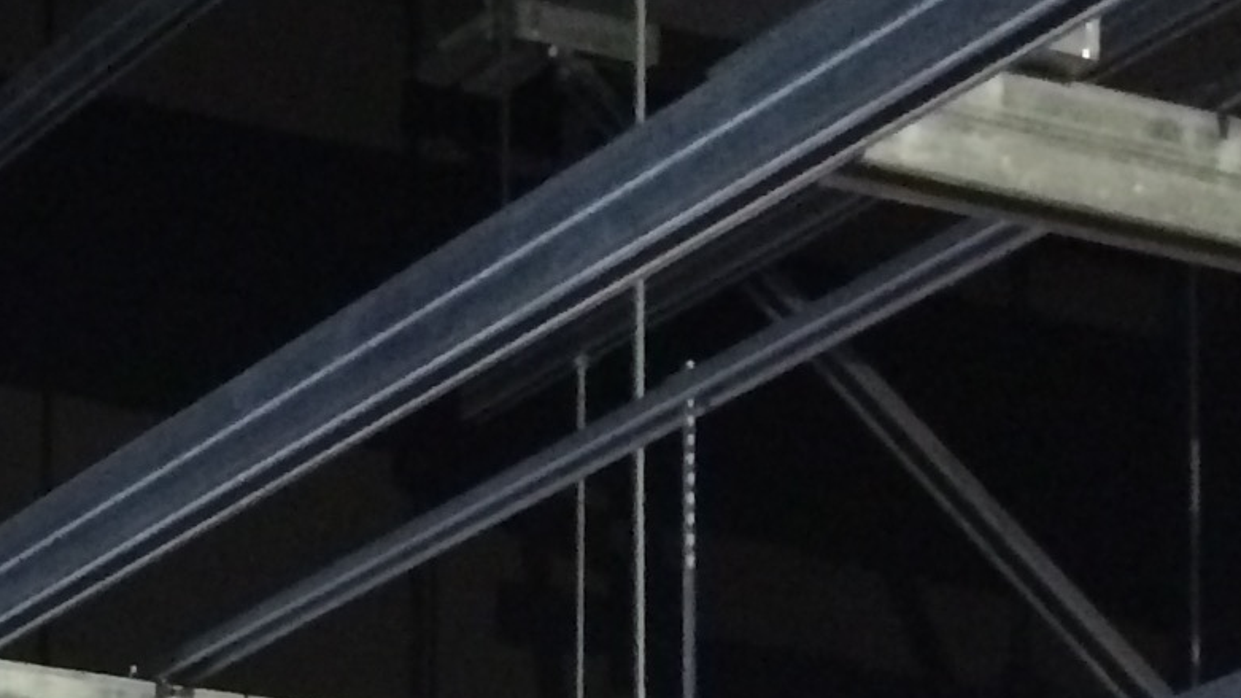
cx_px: -794
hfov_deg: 14.7
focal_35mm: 132
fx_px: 4343
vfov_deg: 8.2
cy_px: 1838
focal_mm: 4.15
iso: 320
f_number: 2.2
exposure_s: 1/20
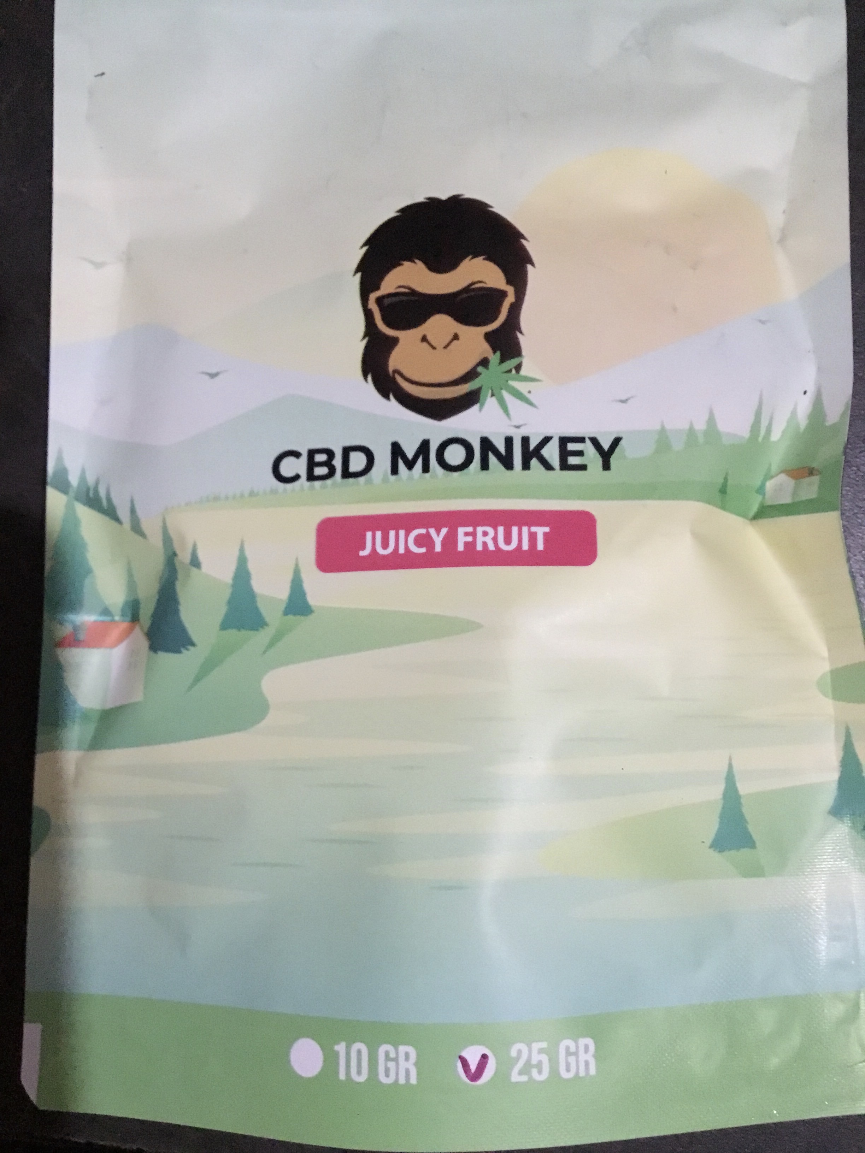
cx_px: 432
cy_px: 576
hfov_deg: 45.4
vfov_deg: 58.4
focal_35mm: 31
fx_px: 1033
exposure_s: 1/17
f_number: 2.4
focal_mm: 3.3
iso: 500
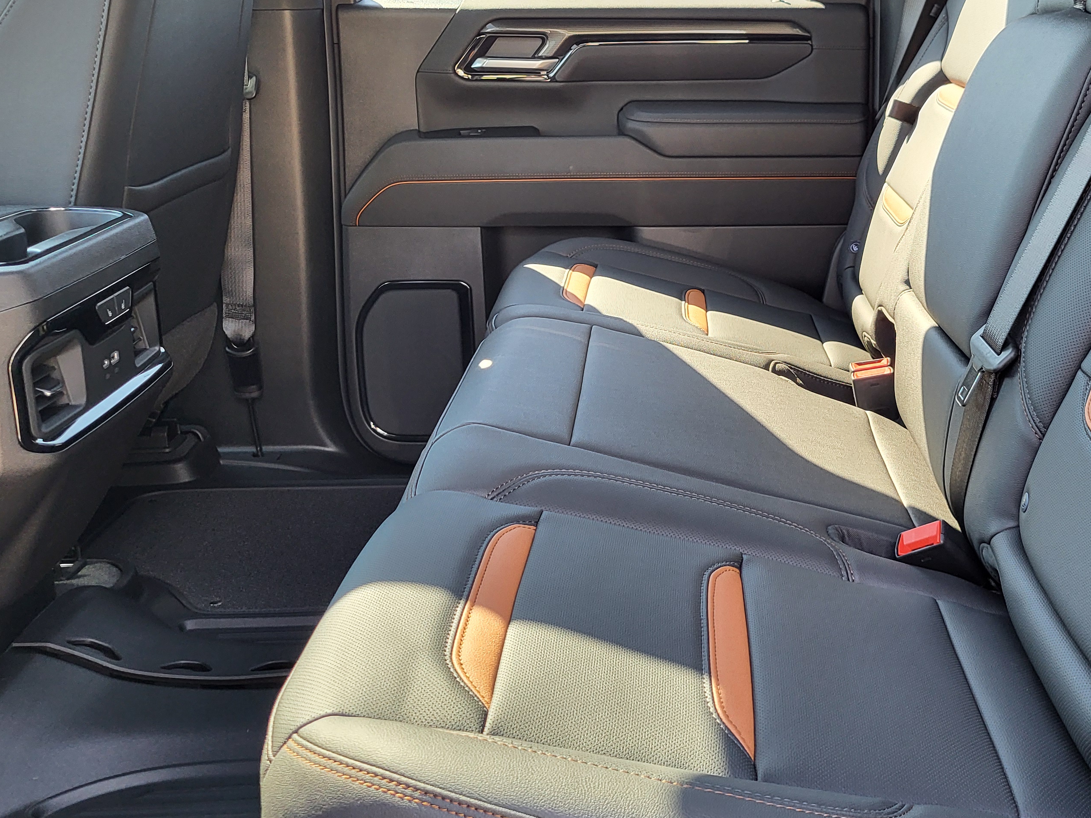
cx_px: 762
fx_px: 1292
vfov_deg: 35.1
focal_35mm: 41
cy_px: 348
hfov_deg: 44.8
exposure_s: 1/120
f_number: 1.8
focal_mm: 5.4
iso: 125
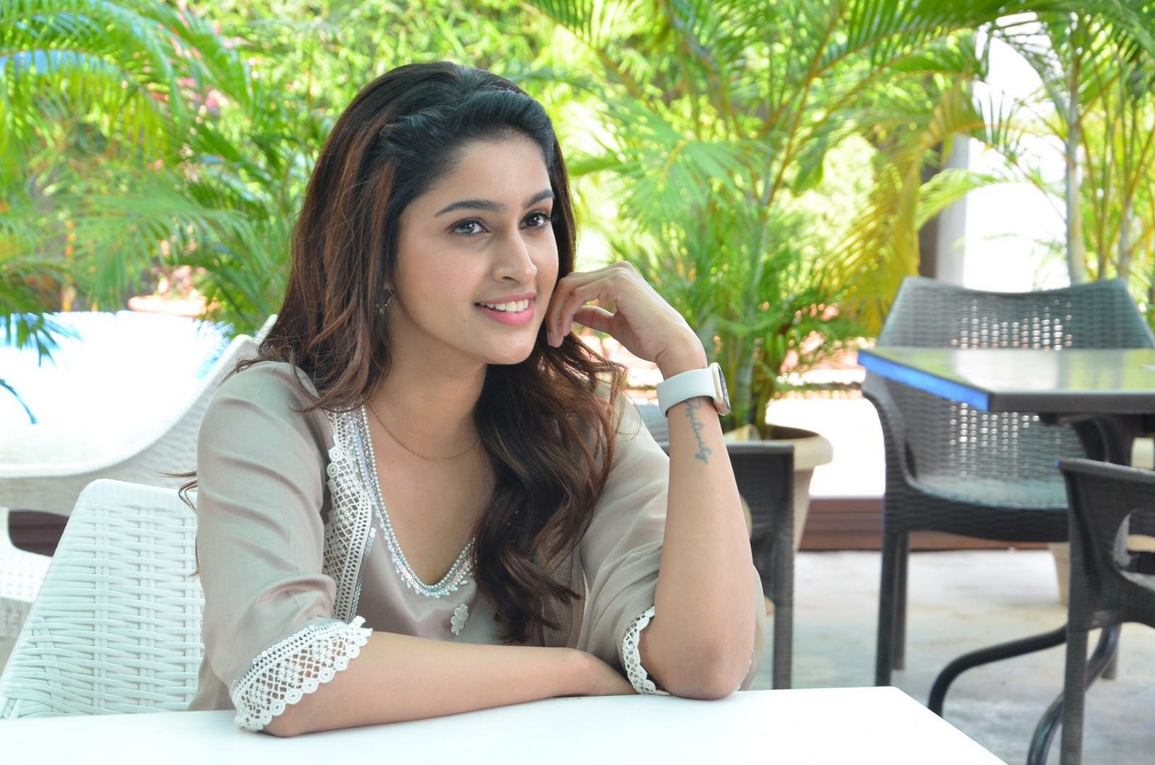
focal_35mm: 93
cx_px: 578
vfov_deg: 14.6
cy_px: 382
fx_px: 2978
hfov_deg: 22.0
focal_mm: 62
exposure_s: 1/125
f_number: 9
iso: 800
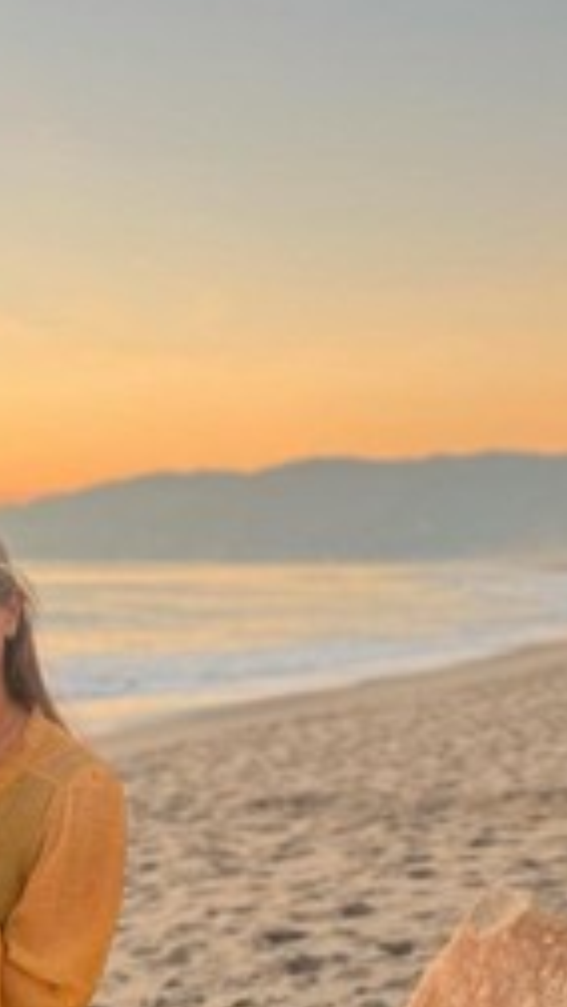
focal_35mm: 72
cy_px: 719
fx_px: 1922
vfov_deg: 29.0
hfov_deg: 16.2
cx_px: -100
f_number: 1.5
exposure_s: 1/145
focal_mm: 5.7
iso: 32
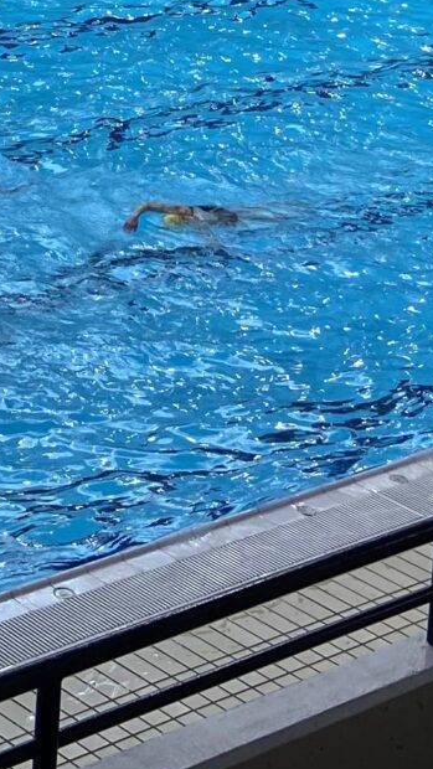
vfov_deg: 16.9
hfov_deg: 9.9
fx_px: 2387
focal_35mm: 117
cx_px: -287
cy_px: -325
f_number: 1.8
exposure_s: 1/120
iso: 40
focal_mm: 4.25
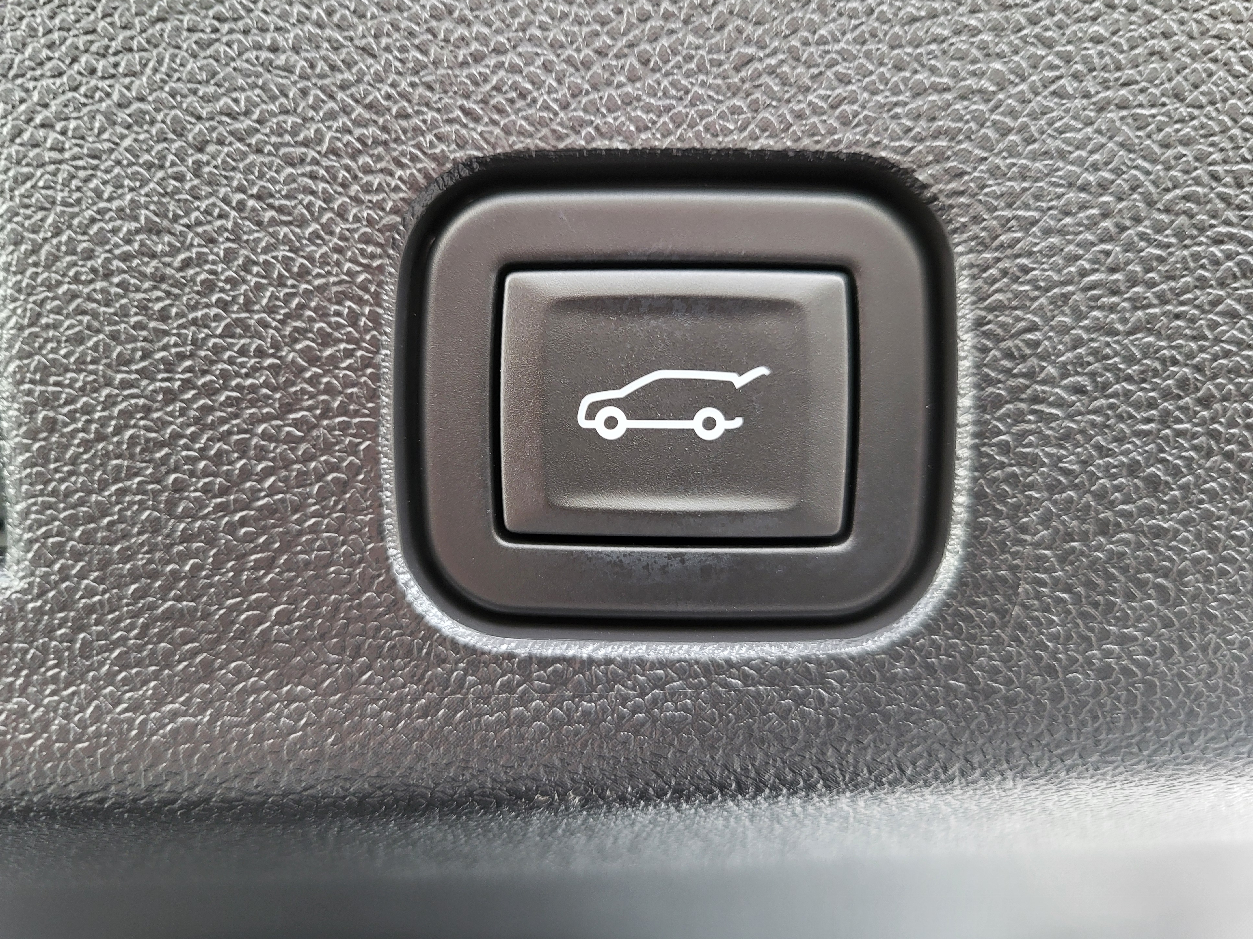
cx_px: 603
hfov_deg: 65.3
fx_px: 977
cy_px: 473
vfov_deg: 51.4
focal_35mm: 27
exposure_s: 1/60
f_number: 1.8
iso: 250
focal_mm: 5.4
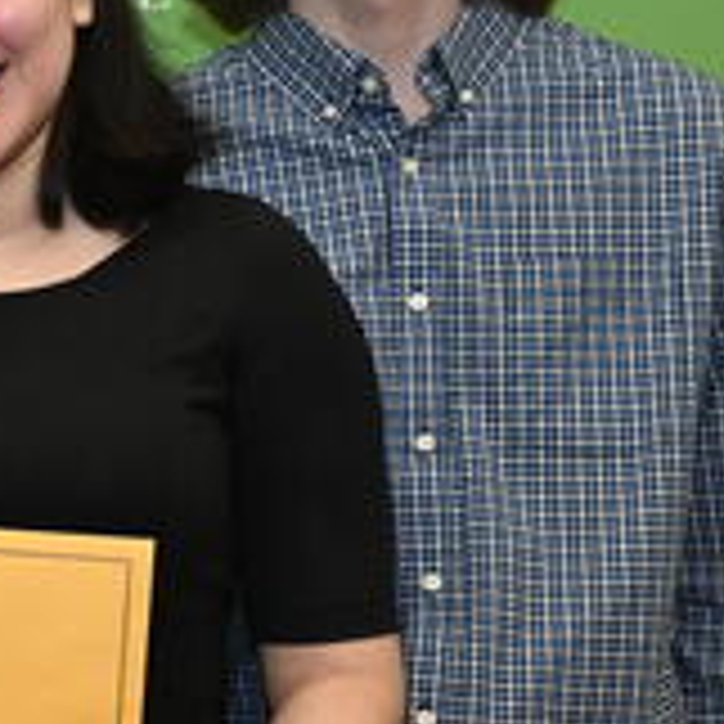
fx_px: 3242
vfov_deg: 12.7
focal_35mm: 137
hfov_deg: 12.1
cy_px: 416
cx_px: -364
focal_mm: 37
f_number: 4
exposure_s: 1/200
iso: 2000
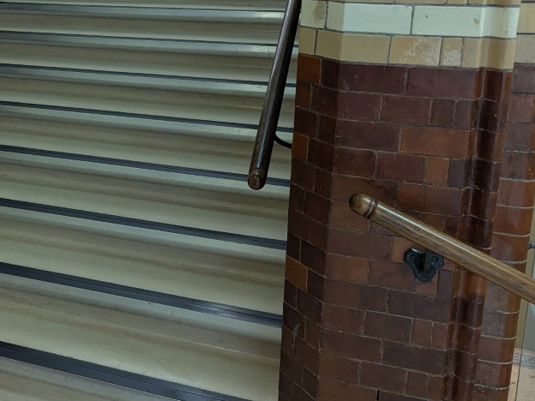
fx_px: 711
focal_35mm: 46
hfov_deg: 38.7
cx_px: 65
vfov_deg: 30.7
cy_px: 77
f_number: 1.85
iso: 321
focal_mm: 6.81
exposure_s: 1/100
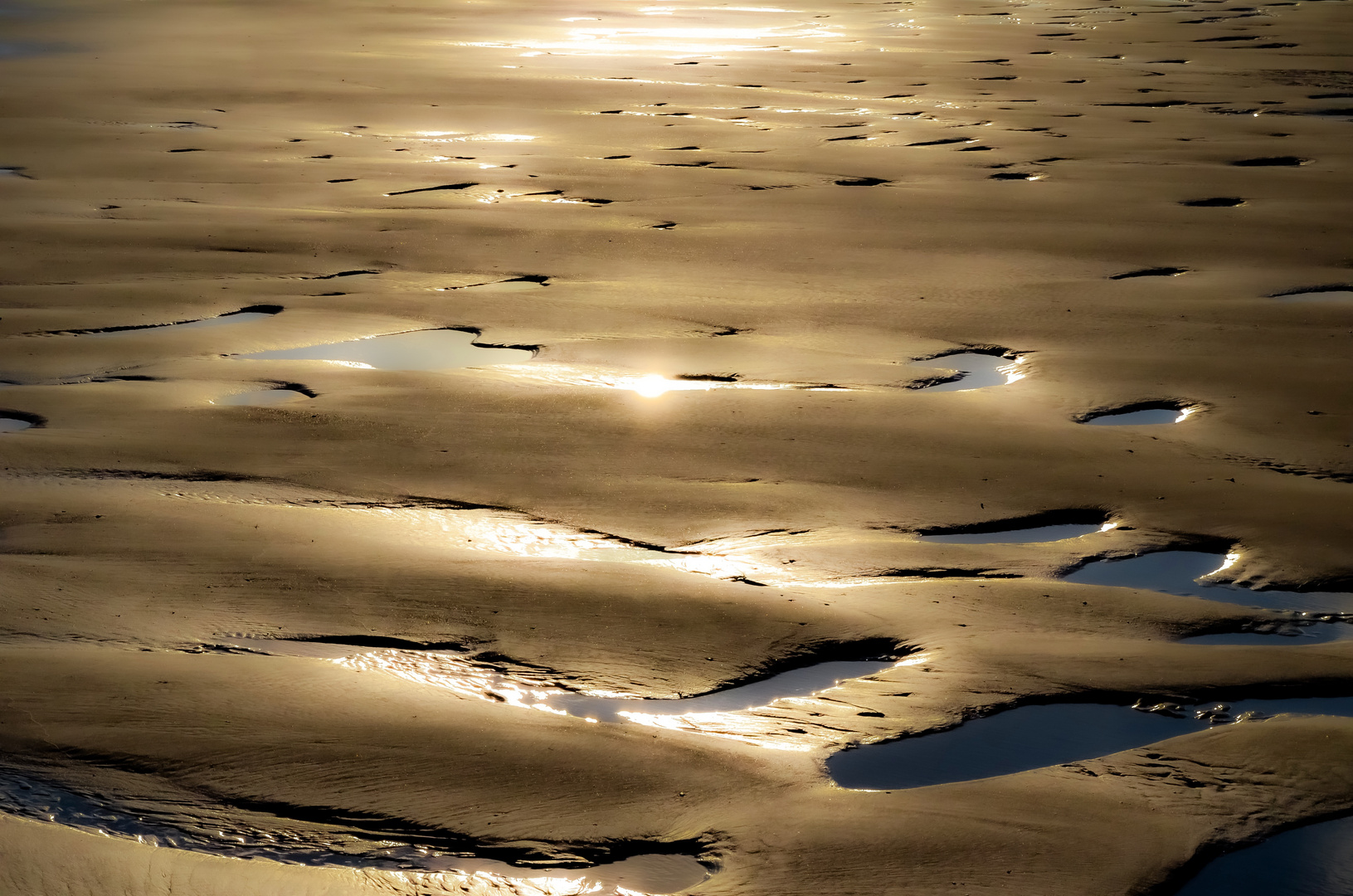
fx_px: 3488
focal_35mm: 93
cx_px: 676
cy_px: 448
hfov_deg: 22.0
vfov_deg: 14.6
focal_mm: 62
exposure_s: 1/2000
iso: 1000
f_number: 22
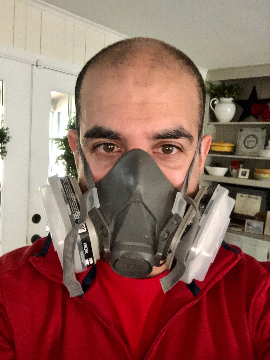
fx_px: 332
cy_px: 180
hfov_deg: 44.2
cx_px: 135
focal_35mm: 32
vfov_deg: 56.8
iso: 500
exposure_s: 1/24
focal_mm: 2.87
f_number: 2.2
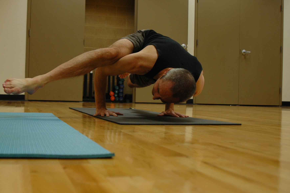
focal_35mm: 46
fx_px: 370
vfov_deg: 29.2
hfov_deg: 42.6
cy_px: 94
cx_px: 118
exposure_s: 1/50
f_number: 3.5
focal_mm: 24
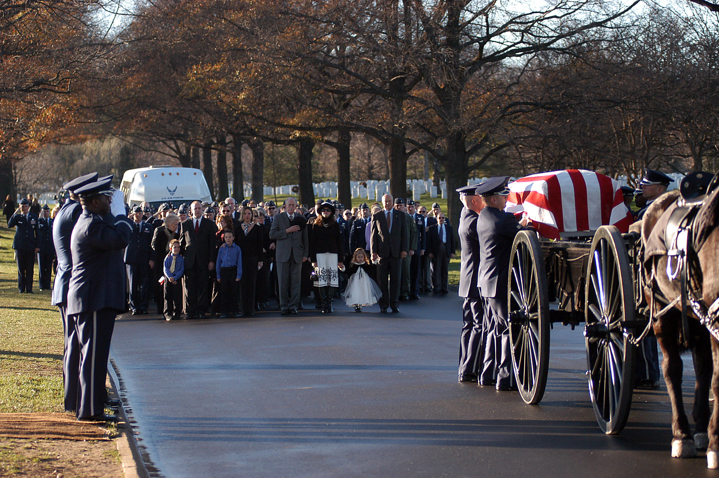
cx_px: 360
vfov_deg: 11.4
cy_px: 239
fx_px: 2395
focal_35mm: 120
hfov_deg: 17.1
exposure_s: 1/1250
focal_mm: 80
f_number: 2.8
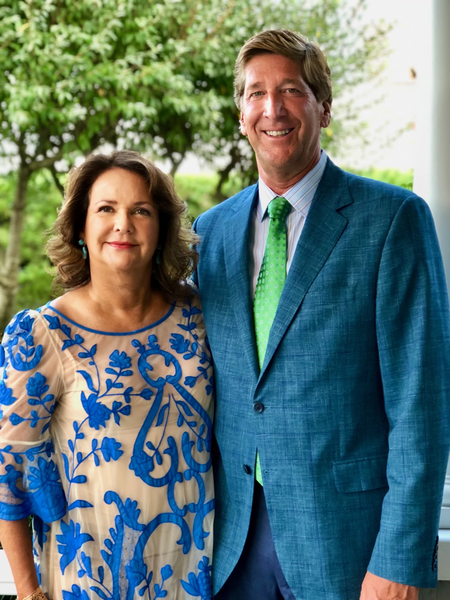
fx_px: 988
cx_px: 225
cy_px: 300
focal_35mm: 57
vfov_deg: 33.8
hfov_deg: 25.7
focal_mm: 6.6
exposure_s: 1/60
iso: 200
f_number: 2.8
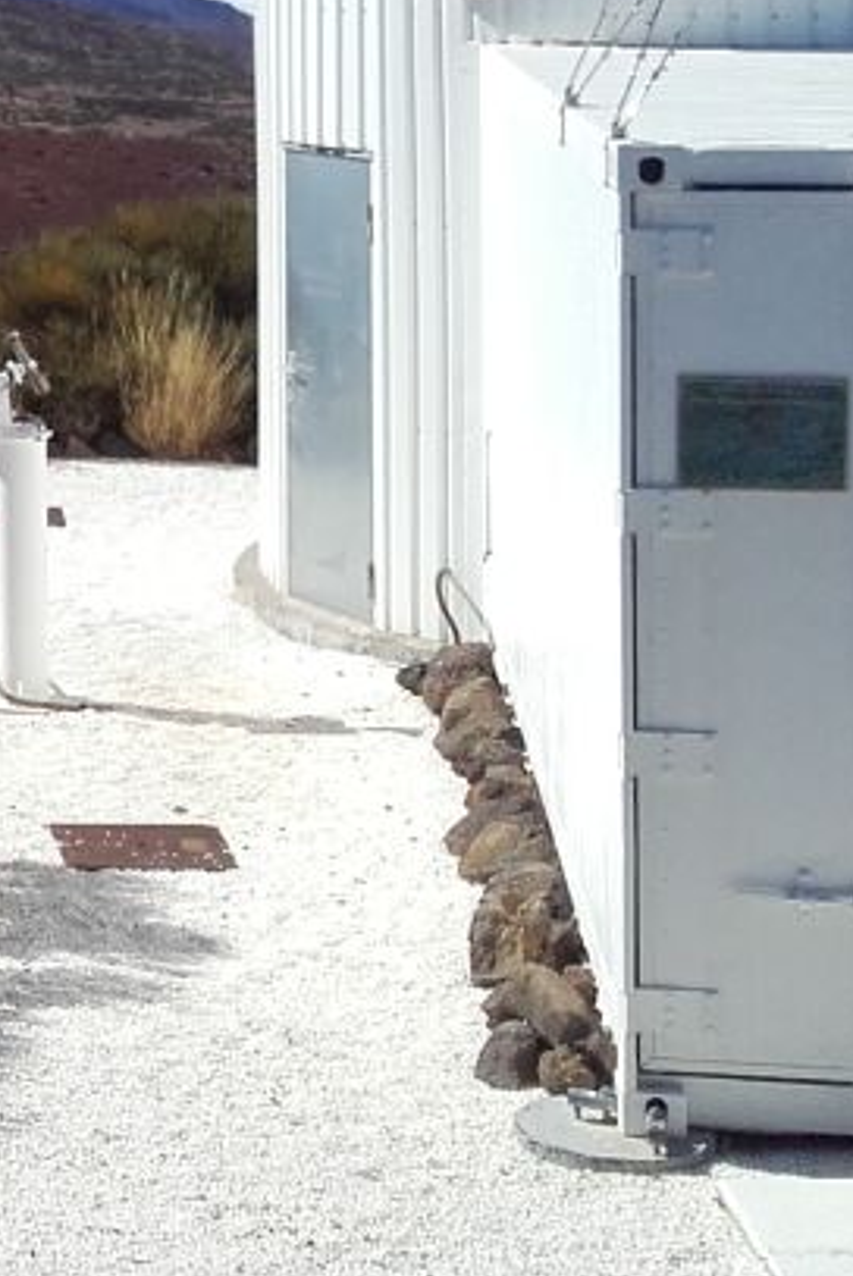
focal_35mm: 95
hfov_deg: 13.4
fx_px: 3370
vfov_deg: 20.5
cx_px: -511
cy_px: -94
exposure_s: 1/1927
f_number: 2.2
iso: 50
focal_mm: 3.31
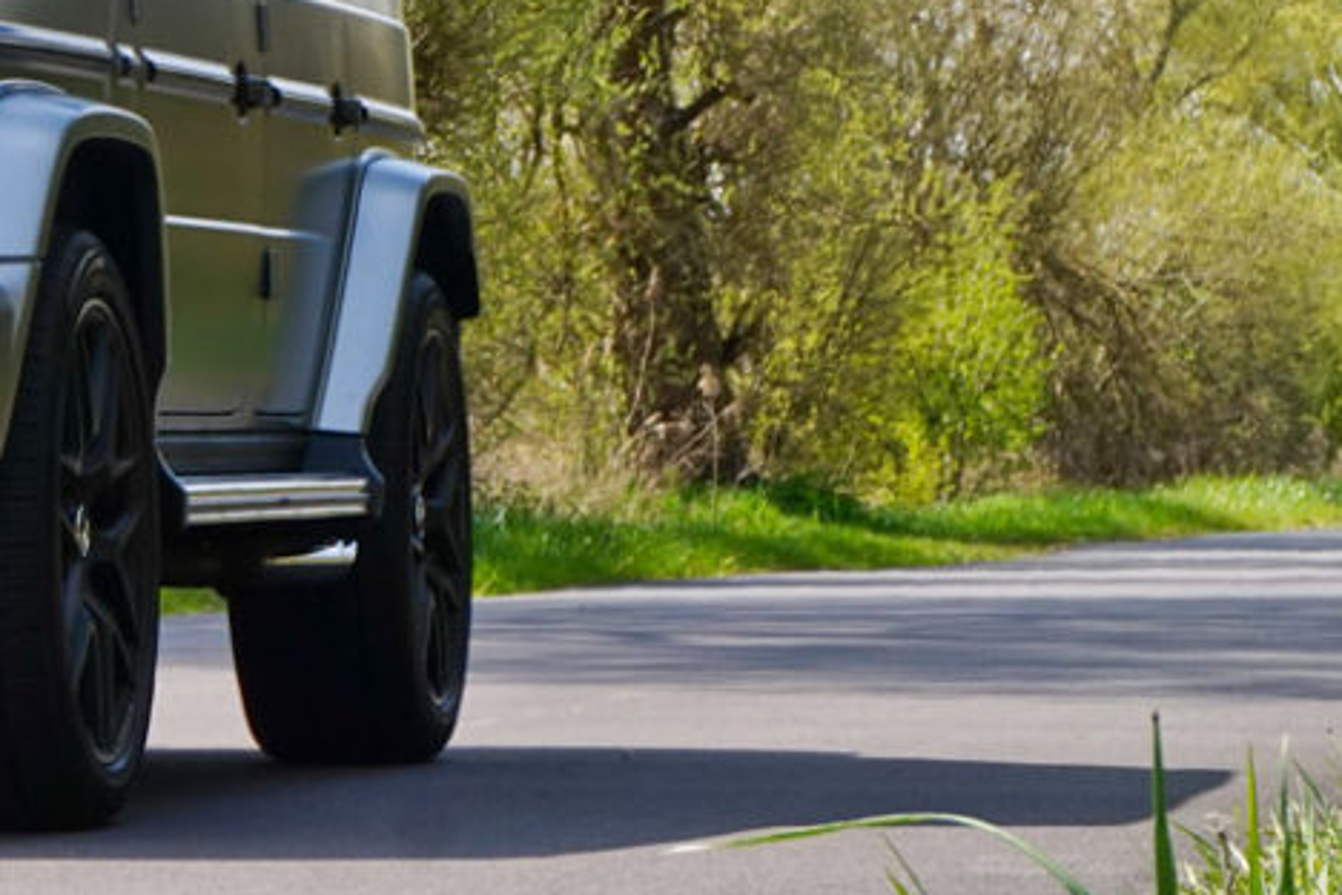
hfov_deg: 8.3
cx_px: -54
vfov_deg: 5.6
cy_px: -89
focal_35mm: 246
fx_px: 9170
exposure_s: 1/100
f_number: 11
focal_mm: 50
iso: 100
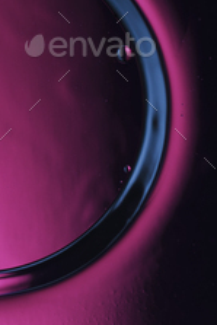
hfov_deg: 2.6
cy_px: 36
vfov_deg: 3.8
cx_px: 304
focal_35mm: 535
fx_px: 4829
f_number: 8
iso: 100
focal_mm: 90
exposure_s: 1/250
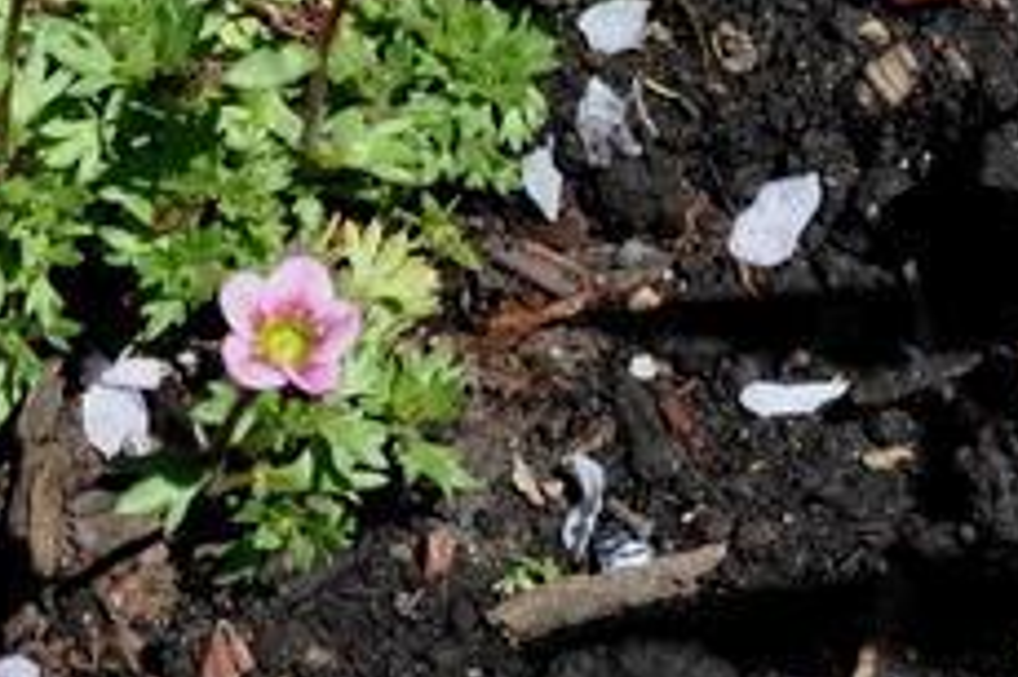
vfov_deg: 3.8
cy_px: -177
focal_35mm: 358
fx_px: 10121
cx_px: -115
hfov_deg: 5.7
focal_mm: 55
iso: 200
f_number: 8
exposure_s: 1/400
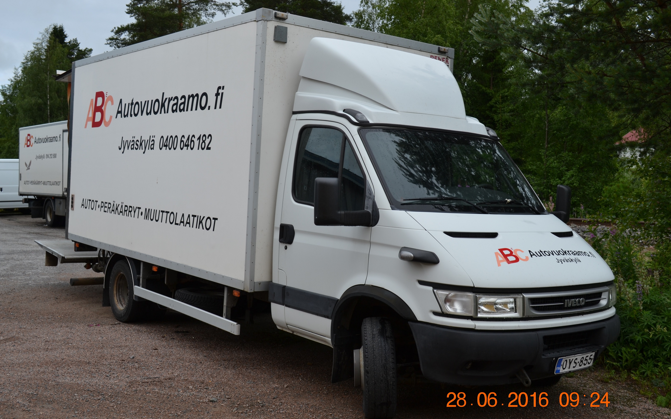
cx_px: 337
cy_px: 209
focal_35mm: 40
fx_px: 732
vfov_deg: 32.0
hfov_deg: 49.3
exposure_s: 1/200
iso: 100
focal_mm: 26
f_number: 7.1
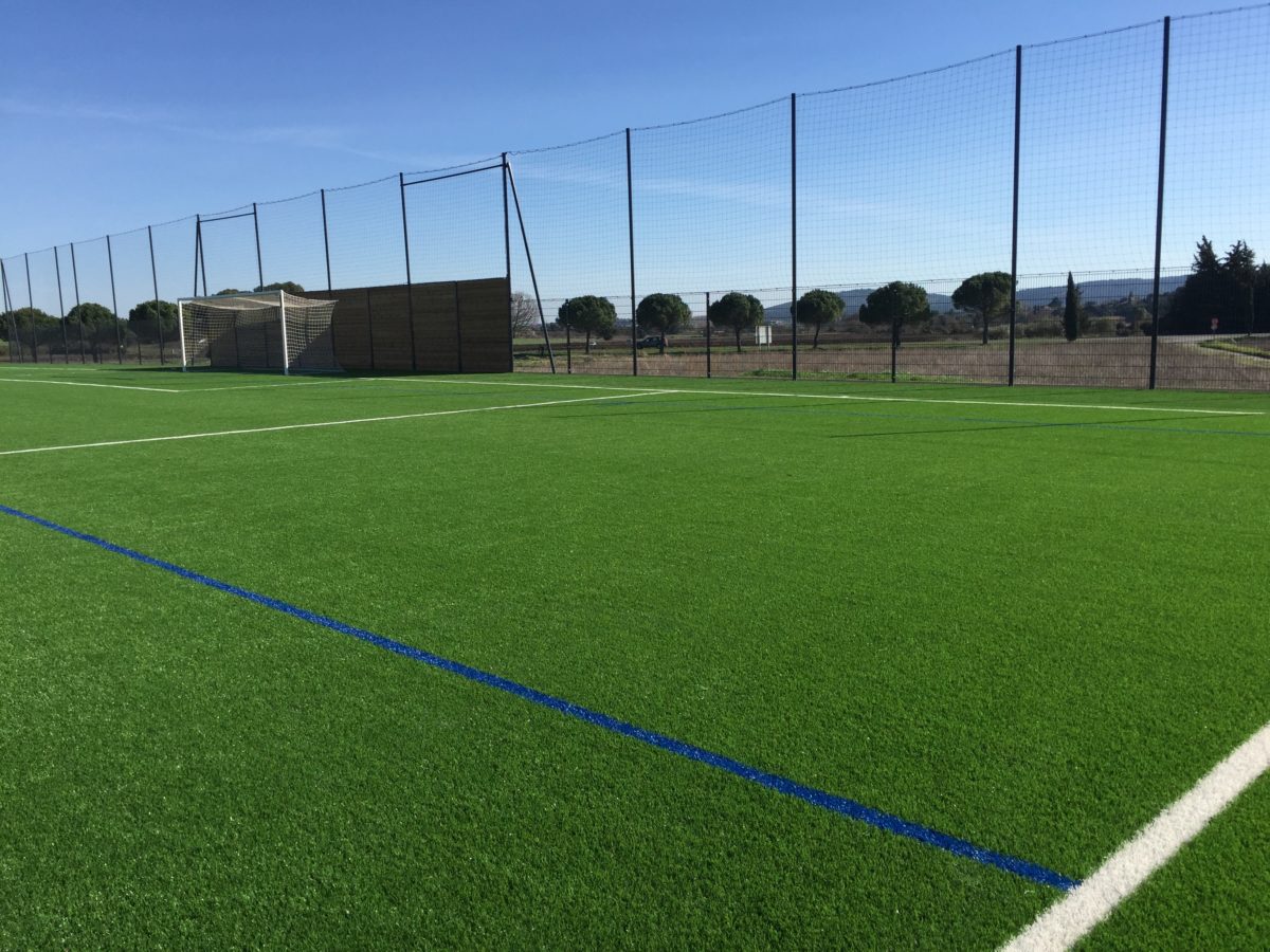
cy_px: 476
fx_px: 1064
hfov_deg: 61.7
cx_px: 635
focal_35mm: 29
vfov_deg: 48.2
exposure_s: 1/2475
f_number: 2.2
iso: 32
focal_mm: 4.15
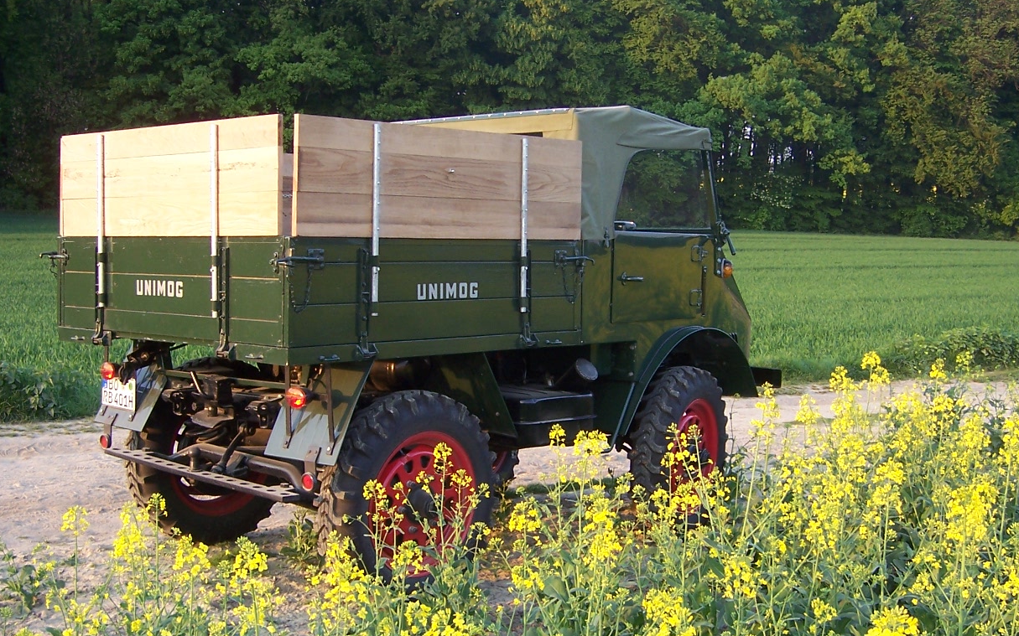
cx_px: 533
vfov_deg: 27.4
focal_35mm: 47
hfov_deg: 42.6
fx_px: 1305
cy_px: 337
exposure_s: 1/90
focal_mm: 6
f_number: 3
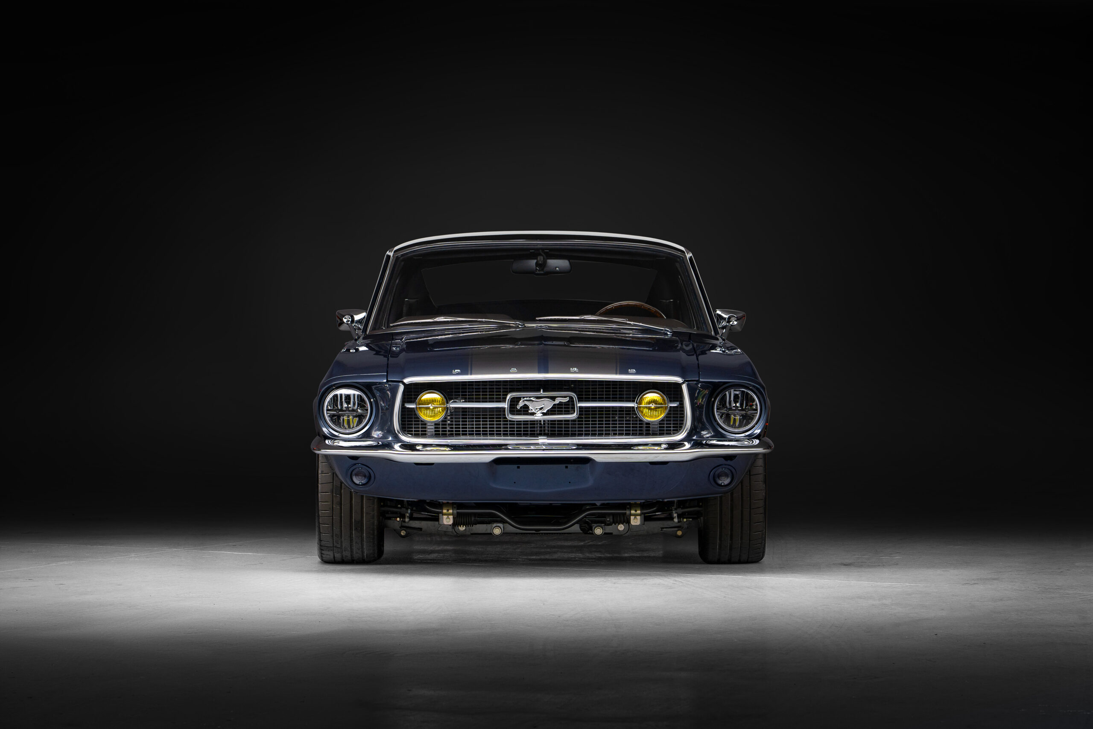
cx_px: 546
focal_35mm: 105
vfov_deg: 13.0
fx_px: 3188
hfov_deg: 19.5
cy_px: 364
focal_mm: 105
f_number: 8
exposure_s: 4
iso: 100
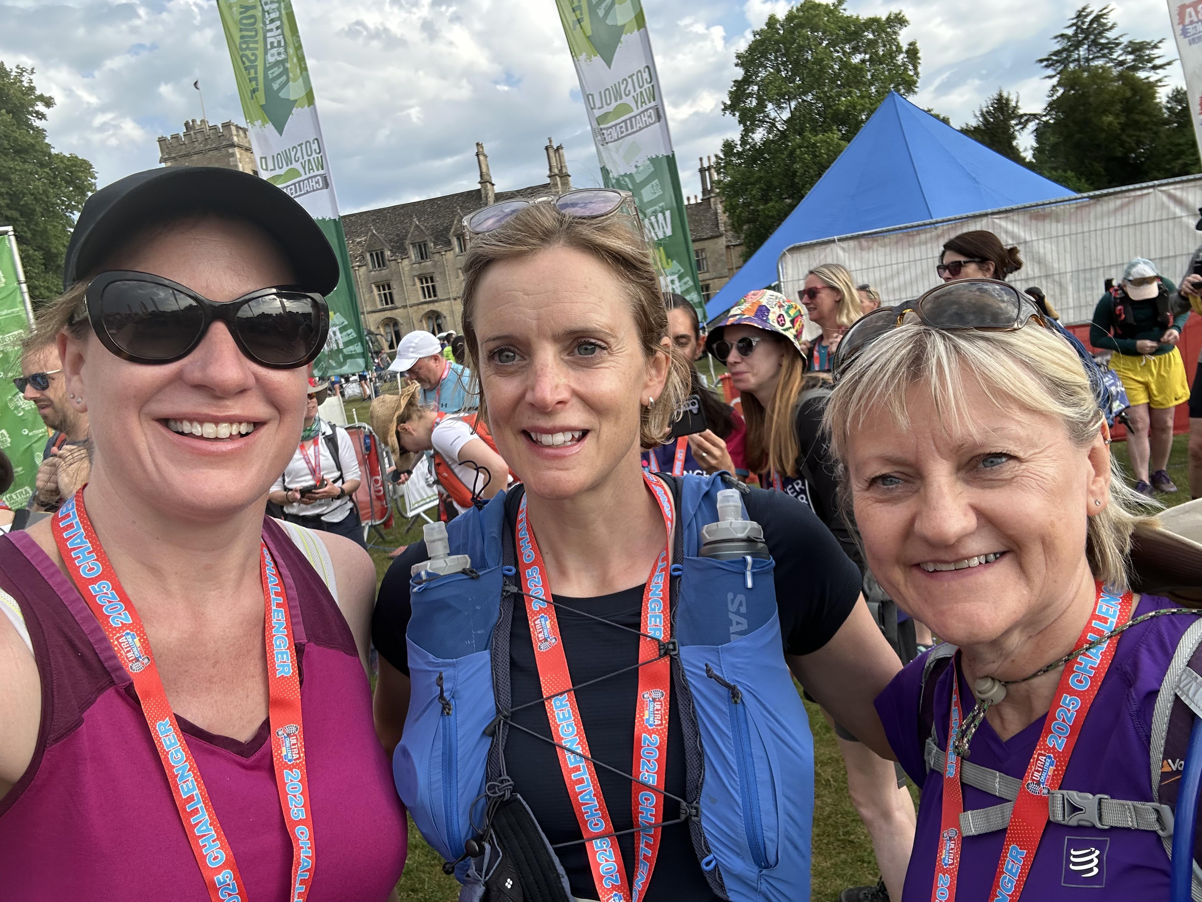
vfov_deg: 58.9
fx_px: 799
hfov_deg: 73.9
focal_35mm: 23
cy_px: 451
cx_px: 601
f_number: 1.9
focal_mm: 2.69
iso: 25
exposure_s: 1/370
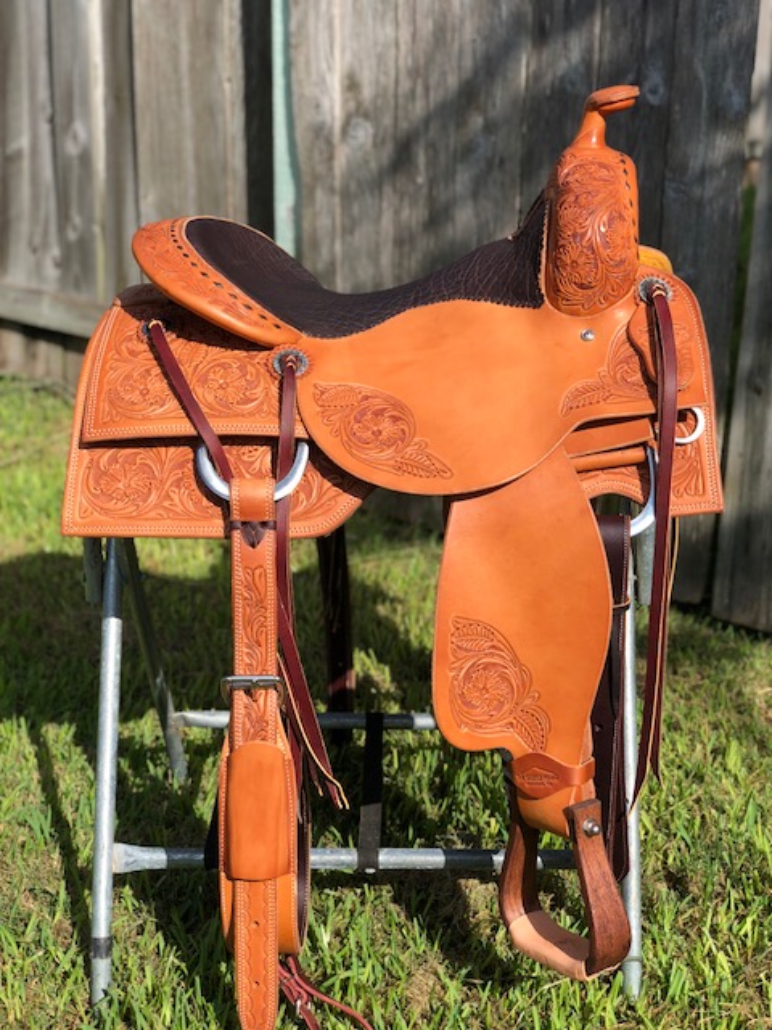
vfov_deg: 36.8
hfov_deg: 28.0
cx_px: 386
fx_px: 1546
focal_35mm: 52
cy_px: 515
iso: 16
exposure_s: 1/842
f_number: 2.4
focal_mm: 6
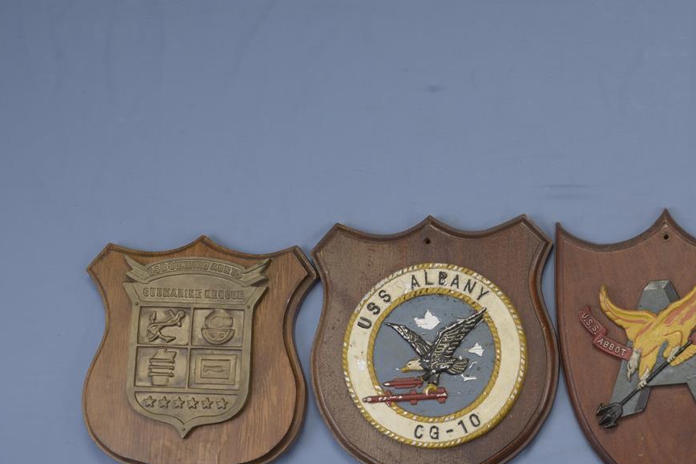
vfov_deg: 18.2
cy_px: 478
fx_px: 1412
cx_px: 711
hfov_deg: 26.1
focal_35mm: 73
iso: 100
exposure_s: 1/160
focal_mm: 35
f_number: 13
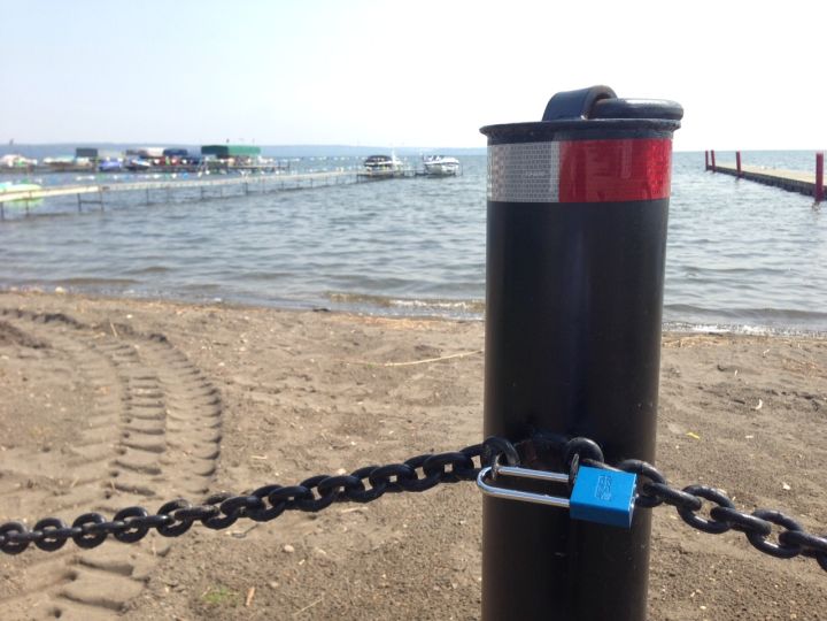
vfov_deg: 42.9
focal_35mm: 33
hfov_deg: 55.4
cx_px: 414
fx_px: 788
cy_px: 310
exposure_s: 1/919
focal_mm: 4.12
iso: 50
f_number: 2.4
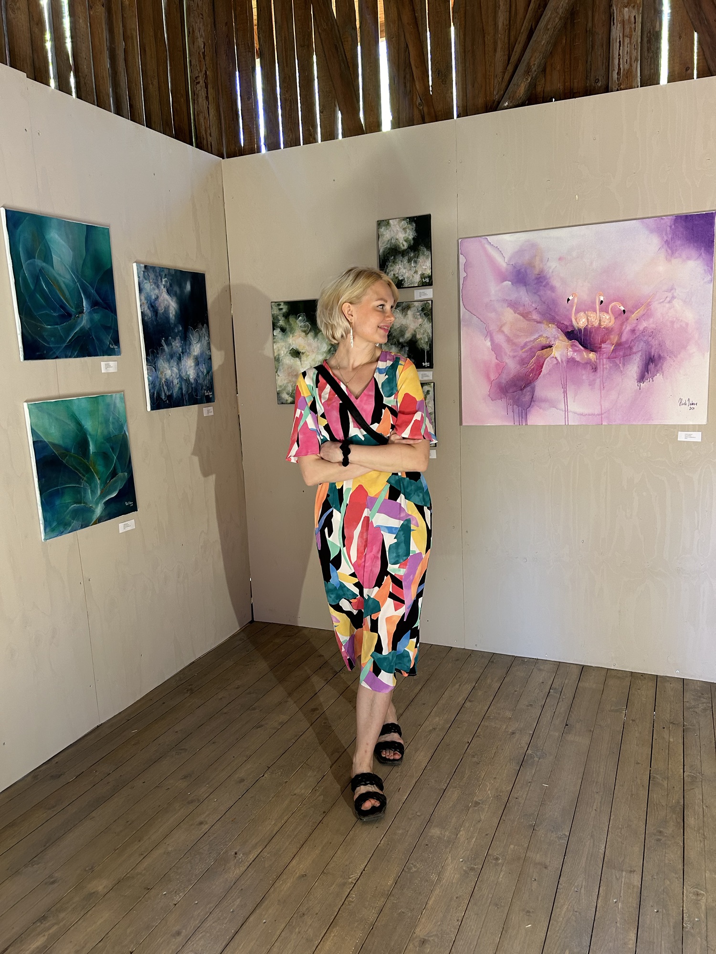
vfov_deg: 67.3
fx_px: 717
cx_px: 358
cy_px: 477
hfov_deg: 53.1
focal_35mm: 26
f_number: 1.5
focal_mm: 5.7
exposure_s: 1/50
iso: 125
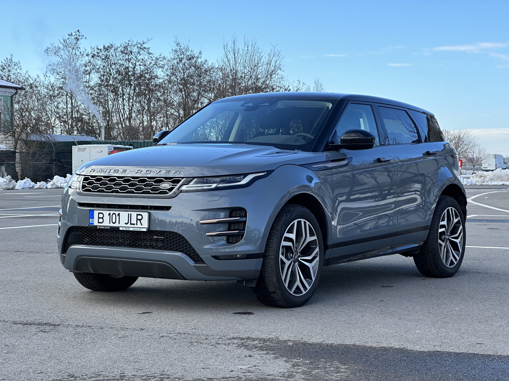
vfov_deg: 18.9
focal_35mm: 78
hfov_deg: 25.0
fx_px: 1147
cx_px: 252
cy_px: 193
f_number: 2.8
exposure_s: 1/451
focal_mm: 9
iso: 32
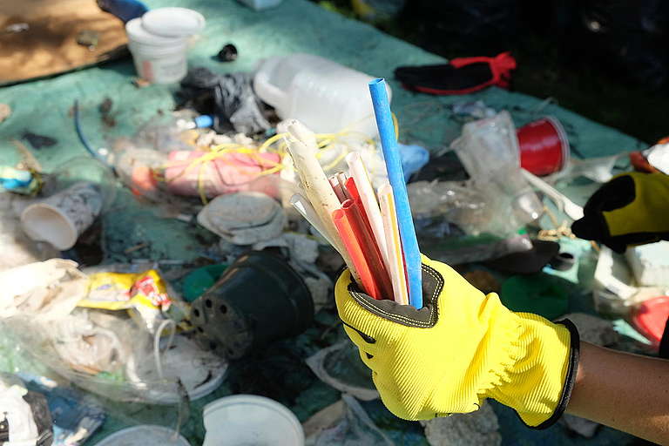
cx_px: 334
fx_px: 743
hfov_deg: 48.5
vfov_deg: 33.4
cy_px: 223
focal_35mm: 40
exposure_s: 1/400
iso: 400
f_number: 6.4
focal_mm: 26.5
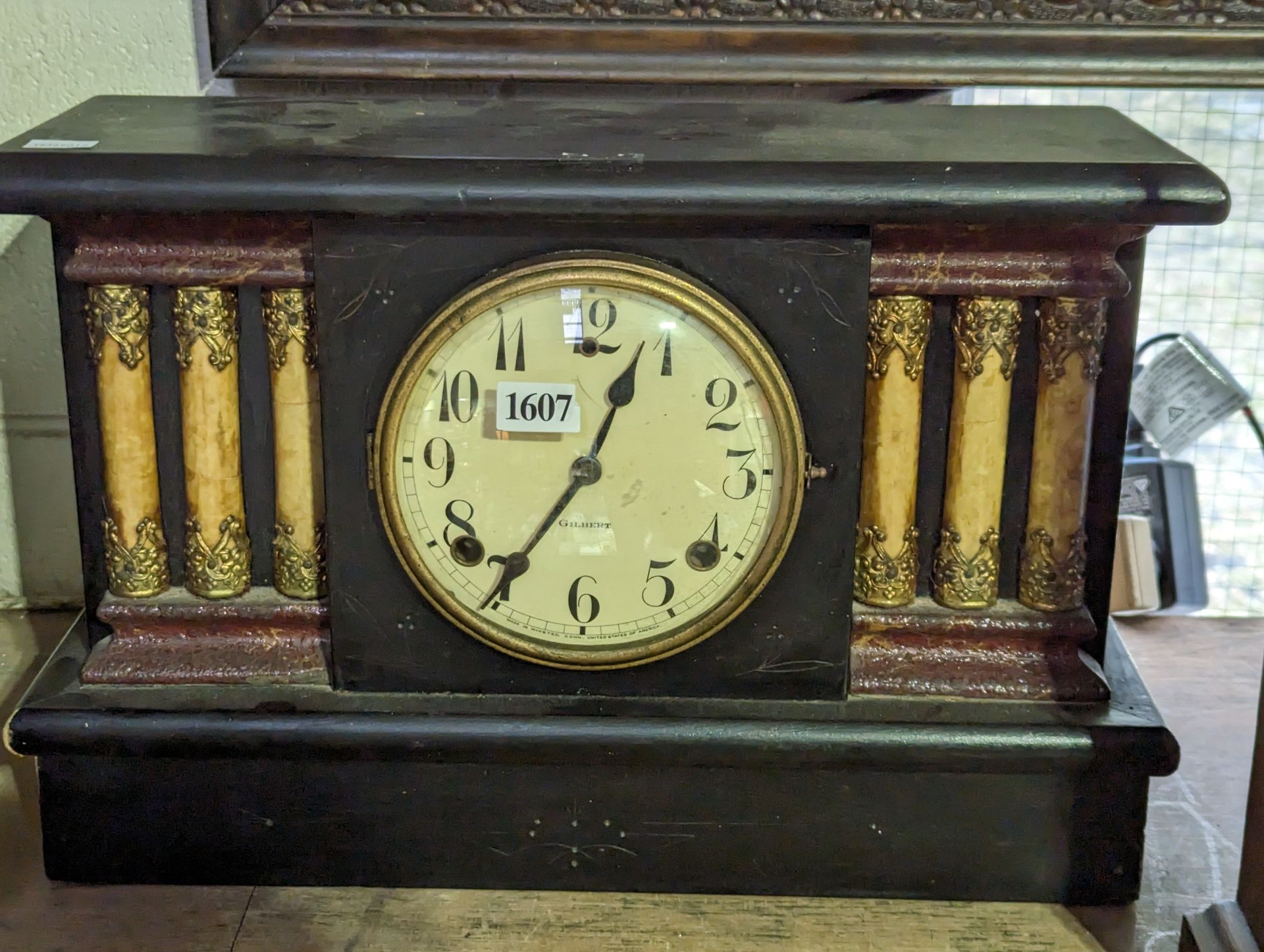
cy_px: 497
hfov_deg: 37.4
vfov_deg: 28.6
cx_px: 612
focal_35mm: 51
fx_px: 1865
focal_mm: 6.81
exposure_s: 1/133
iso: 241
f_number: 1.85
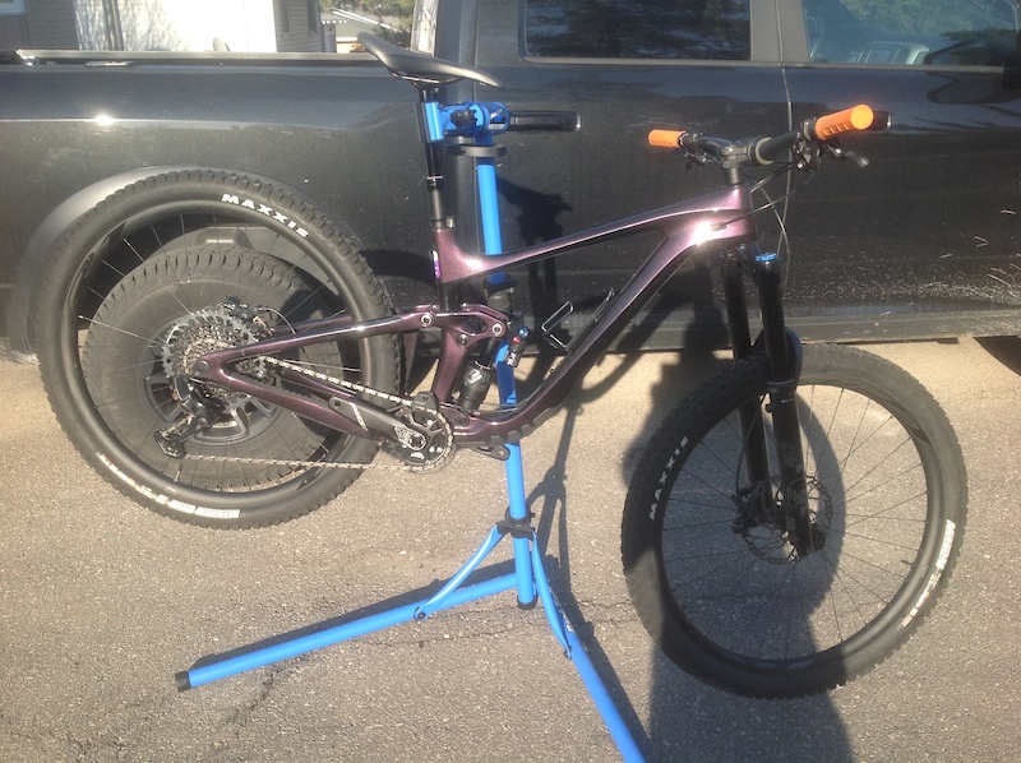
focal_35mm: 35
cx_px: 510
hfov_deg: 52.7
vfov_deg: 40.6
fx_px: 1031
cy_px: 382
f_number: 2.4
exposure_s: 1/549
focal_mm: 4.28
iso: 50
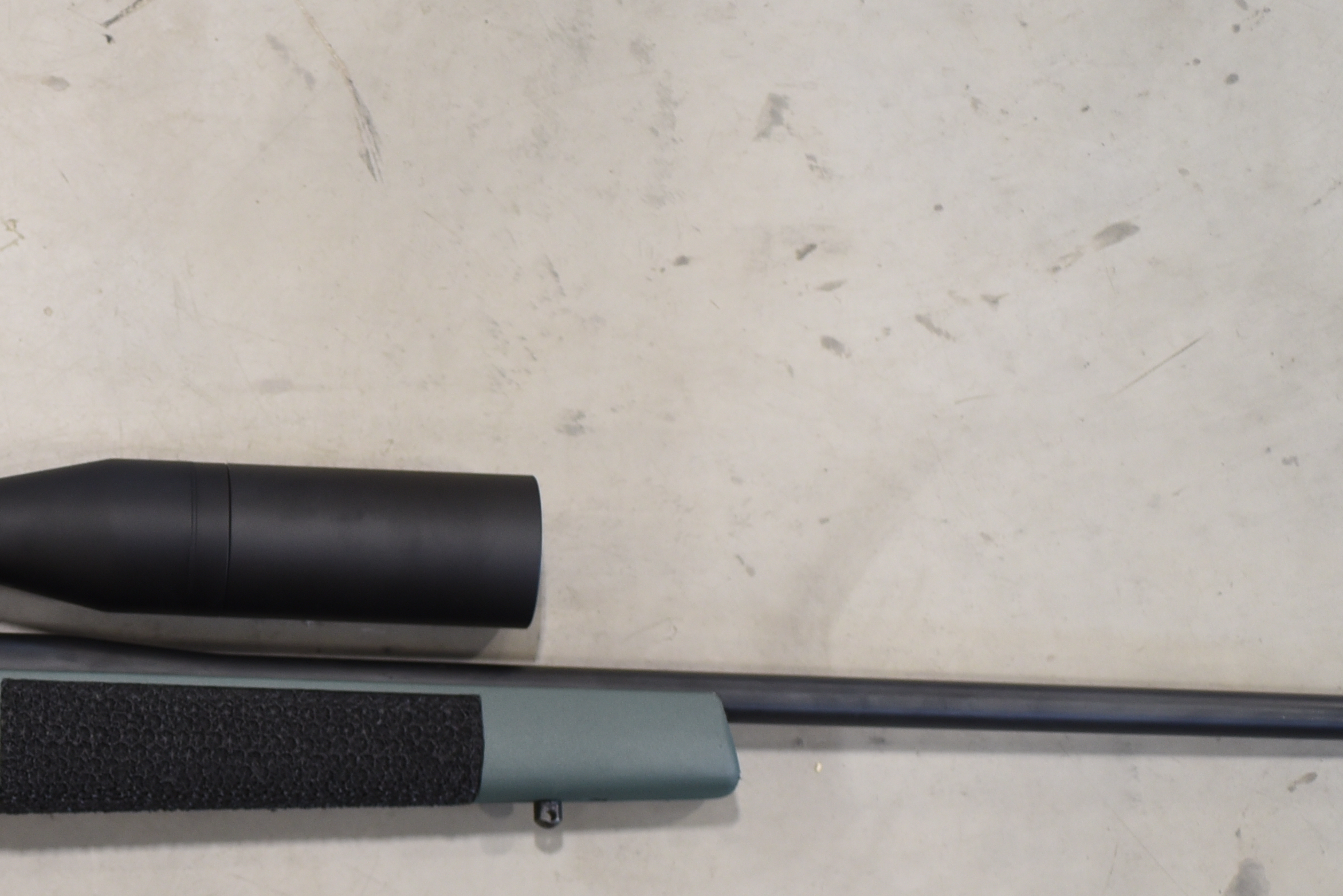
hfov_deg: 13.1
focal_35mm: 154
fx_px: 5747
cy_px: 683
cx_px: -104
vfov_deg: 8.9
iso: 640
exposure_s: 1/100
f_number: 3.2
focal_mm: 60
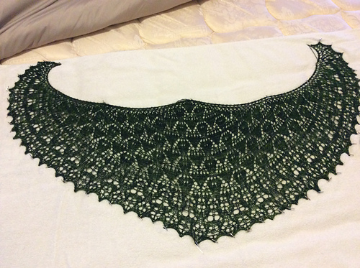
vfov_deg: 44.0
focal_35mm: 32
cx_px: 180
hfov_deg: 56.9
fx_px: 332
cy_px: 134
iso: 250
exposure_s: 1/24
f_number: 2.4
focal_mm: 3.3
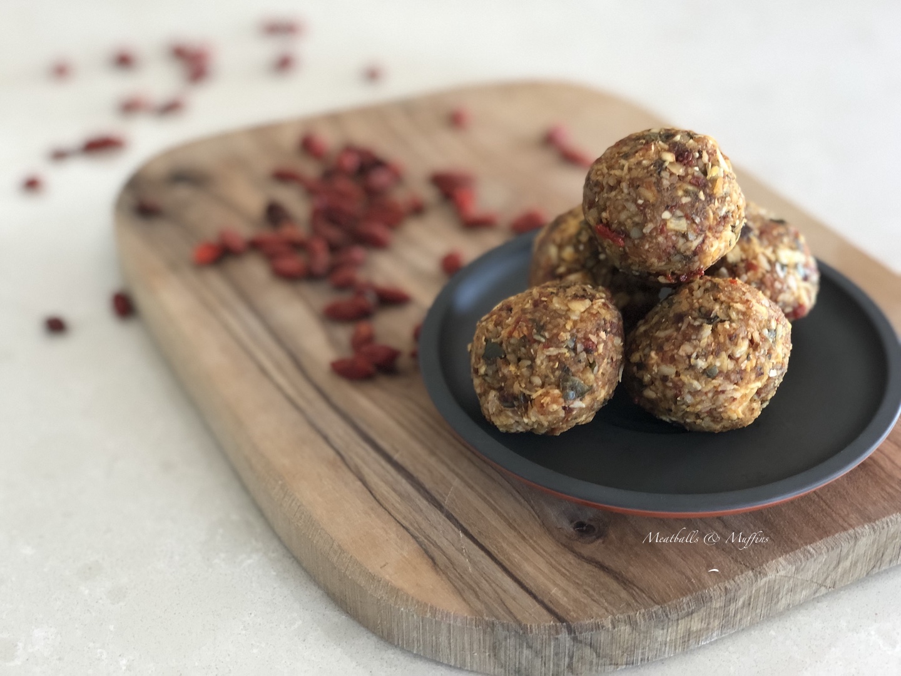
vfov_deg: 25.7
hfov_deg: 33.8
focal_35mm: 57
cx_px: 450
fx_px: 1484
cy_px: 338
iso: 250
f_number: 2.8
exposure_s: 1/50
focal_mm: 6.6
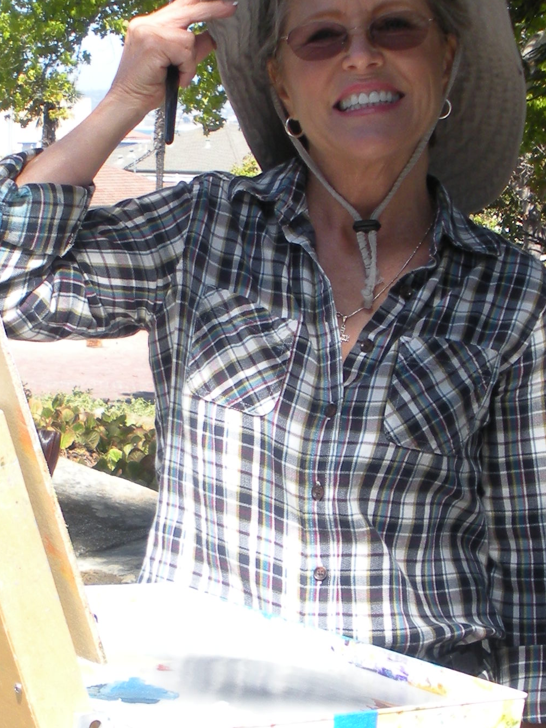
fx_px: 2061
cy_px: 524
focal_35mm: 98
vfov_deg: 19.9
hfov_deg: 15.1
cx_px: 185
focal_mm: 6.3
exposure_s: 1/226
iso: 64
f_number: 3.5
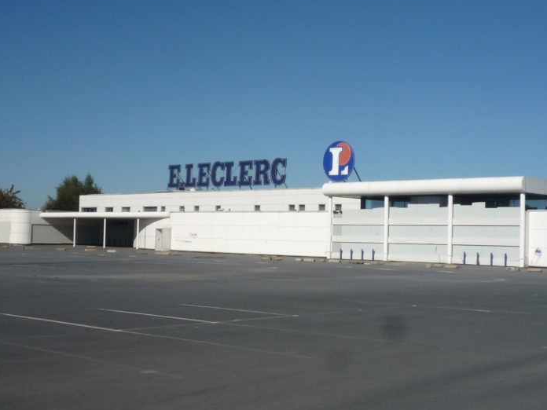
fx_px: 838
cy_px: 201
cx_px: 311
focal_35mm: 53
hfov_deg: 36.1
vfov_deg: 27.5
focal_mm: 6.3
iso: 100
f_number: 8
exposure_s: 1/640
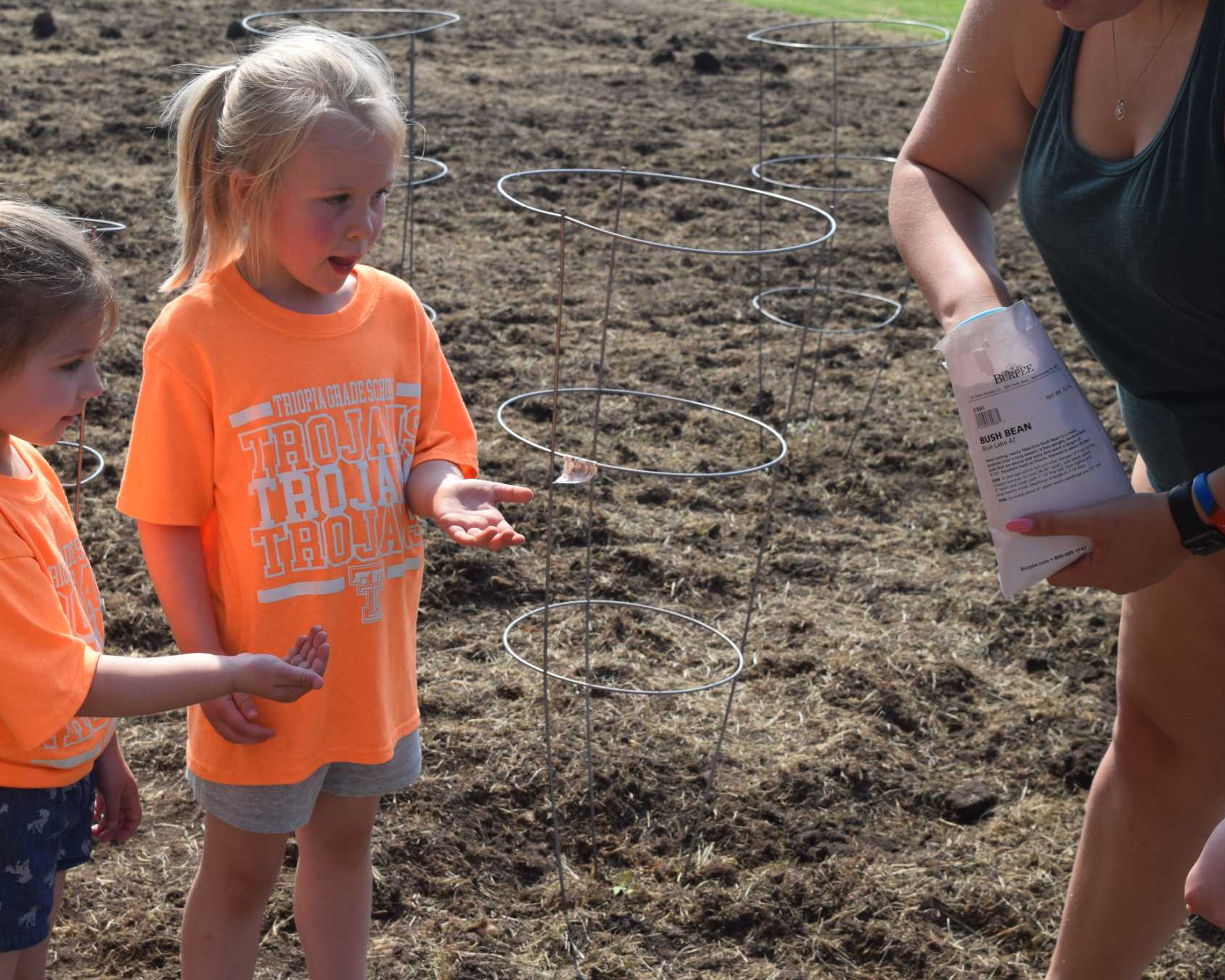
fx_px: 2357
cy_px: 488
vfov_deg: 23.5
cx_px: 488
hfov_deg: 29.1
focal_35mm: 65
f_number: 10
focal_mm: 38
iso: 200
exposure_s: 1/400
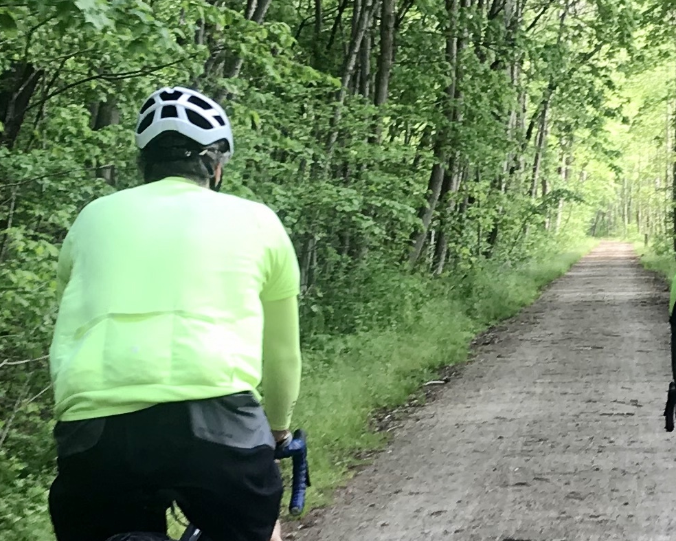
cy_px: 366
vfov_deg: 13.7
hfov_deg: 17.0
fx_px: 2241
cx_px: 532
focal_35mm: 112
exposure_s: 1/184
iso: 20
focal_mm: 3.99
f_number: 1.8
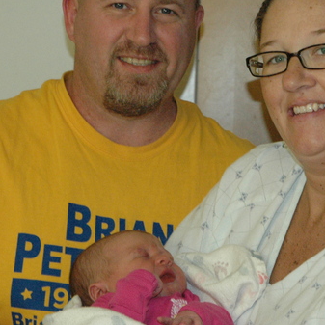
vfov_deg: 11.5
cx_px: 197
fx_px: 1604
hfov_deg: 11.6
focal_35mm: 151
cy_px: 76
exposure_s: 1/60
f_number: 5
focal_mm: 50
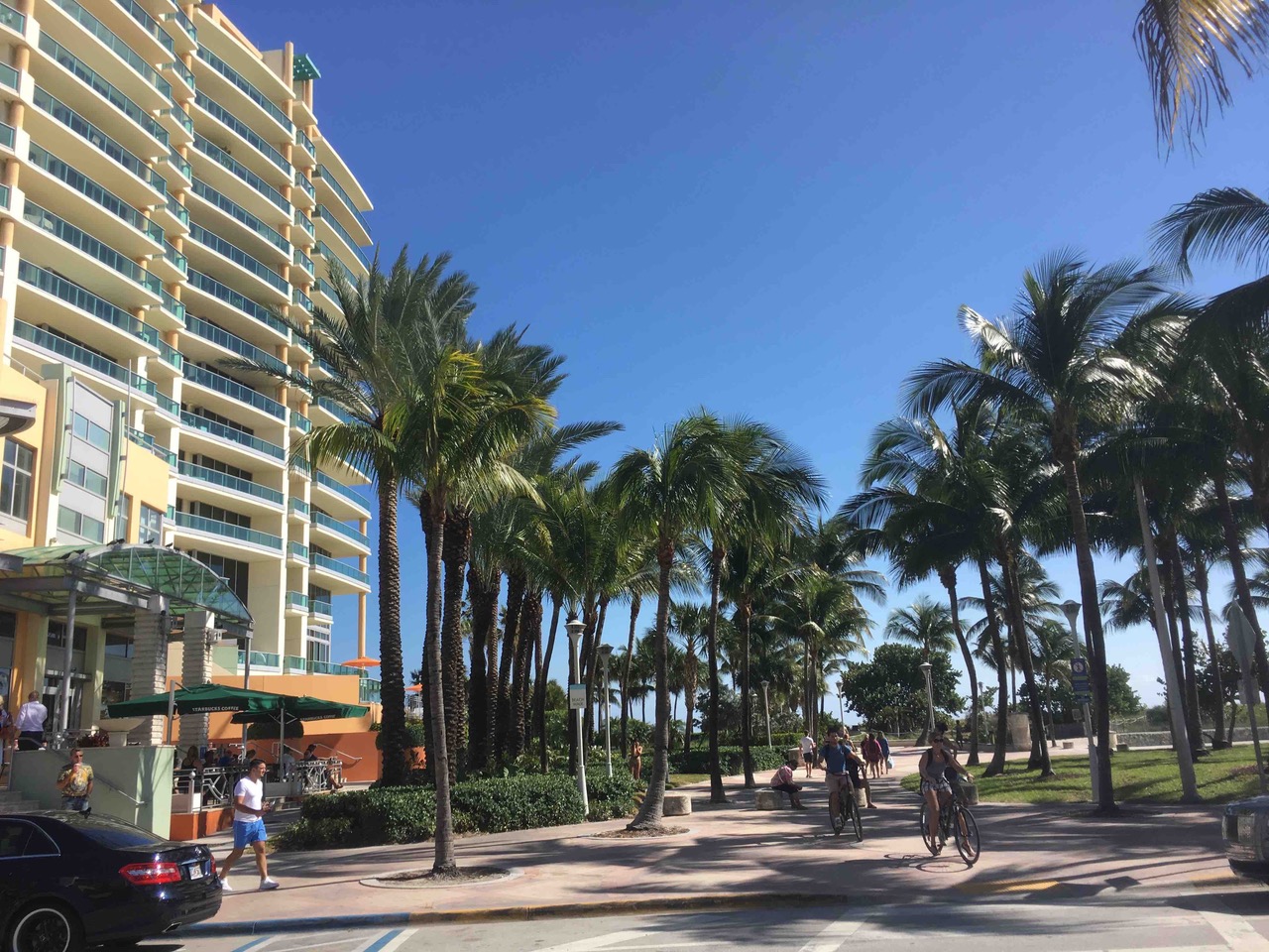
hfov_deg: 61.7
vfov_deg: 48.2
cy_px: 476
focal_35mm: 29
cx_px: 634
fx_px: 1063
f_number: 2.2
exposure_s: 1/1374
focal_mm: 4.15
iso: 25
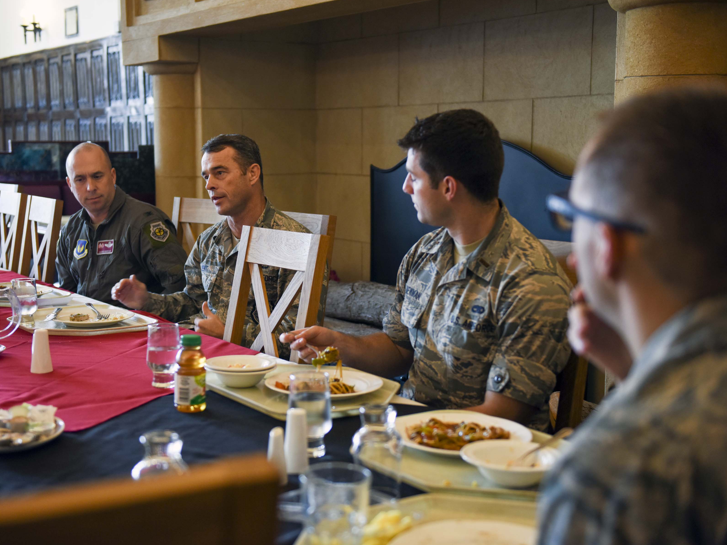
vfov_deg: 30.3
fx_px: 1008
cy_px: 272
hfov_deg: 39.6
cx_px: 331
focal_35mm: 48
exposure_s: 1/80
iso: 640
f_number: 2.8
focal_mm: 44
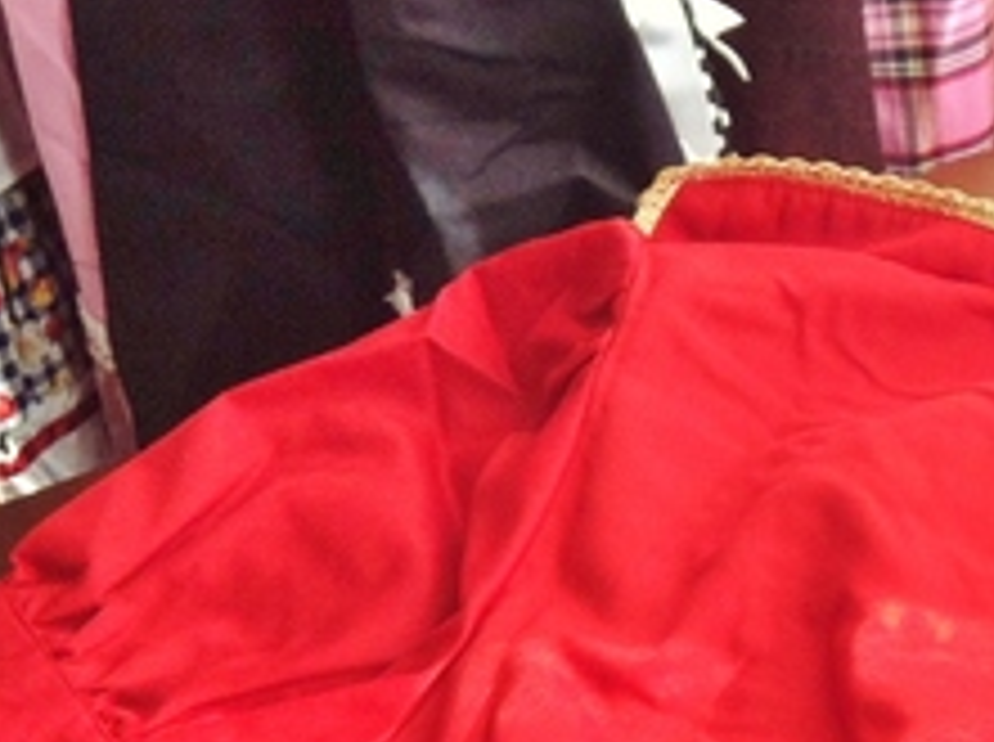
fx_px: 2924
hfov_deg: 18.5
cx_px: 1118
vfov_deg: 14.0
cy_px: 881
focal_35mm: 102
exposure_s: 1/120
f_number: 2.8
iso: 100
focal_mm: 3.85
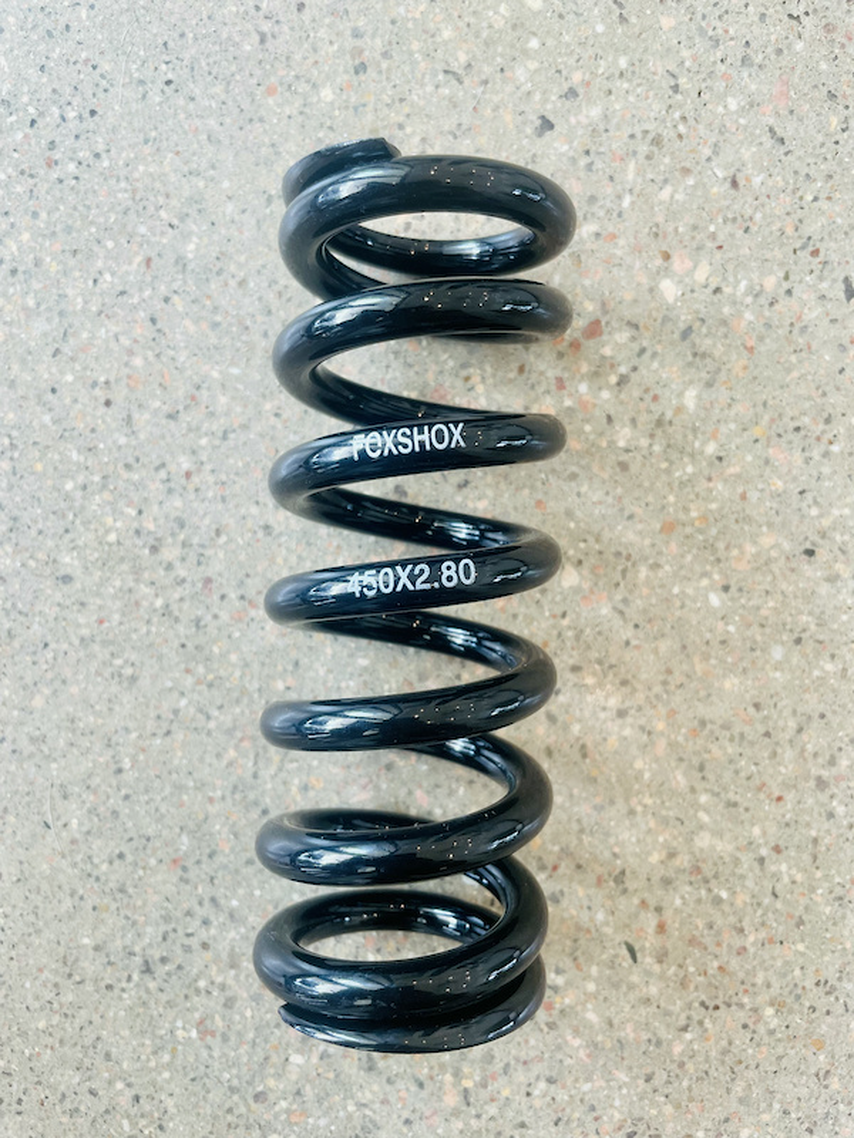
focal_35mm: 26
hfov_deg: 53.1
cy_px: 569
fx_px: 855
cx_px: 427
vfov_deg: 67.3
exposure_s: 1/61
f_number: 1.6
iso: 64
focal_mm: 4.2
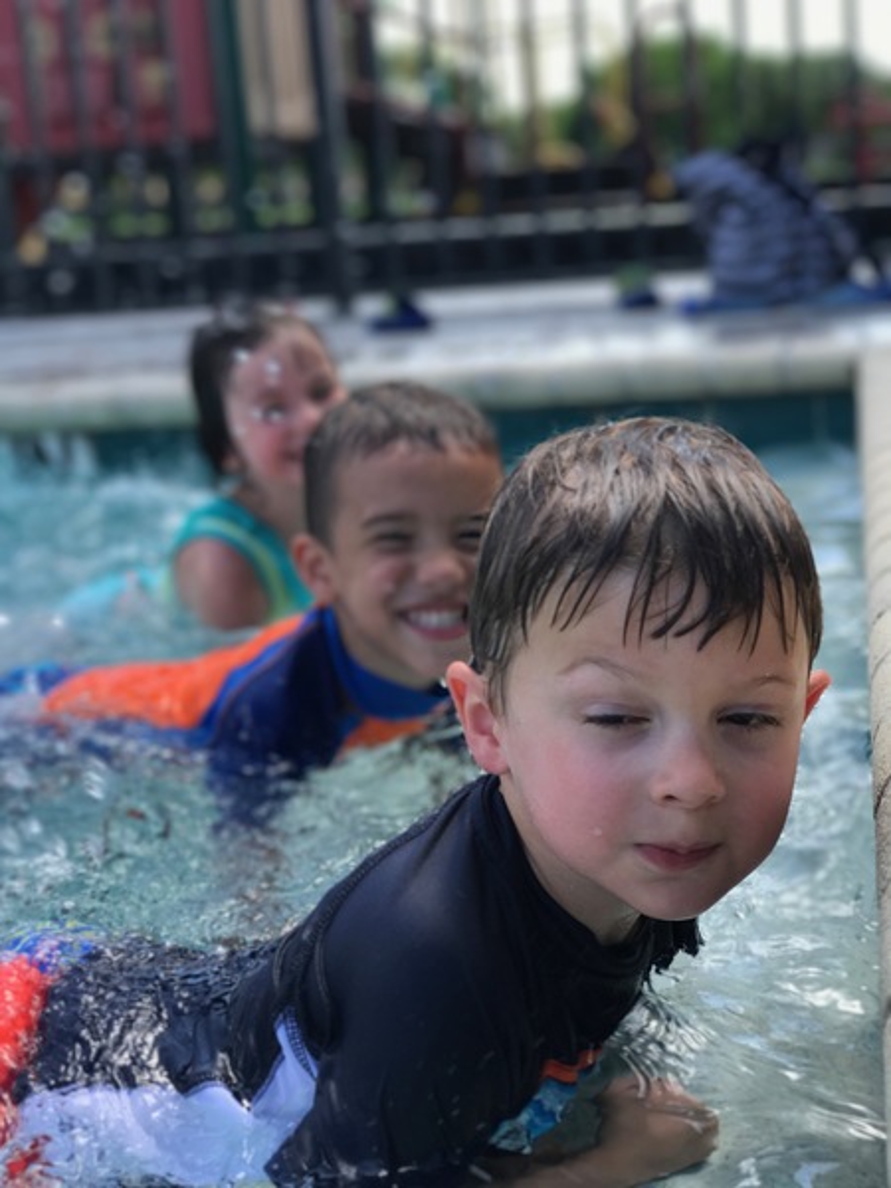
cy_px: 594
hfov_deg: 25.7
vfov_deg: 33.8
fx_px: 1956
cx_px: 446
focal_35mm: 57
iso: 20
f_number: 2.8
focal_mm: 6.6
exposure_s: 1/227
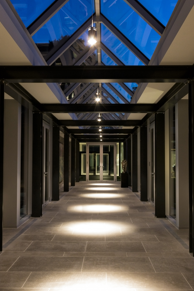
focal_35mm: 37
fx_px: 299
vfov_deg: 51.9
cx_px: 98
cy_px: 145
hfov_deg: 35.9
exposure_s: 1.6
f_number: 9
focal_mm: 24
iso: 400
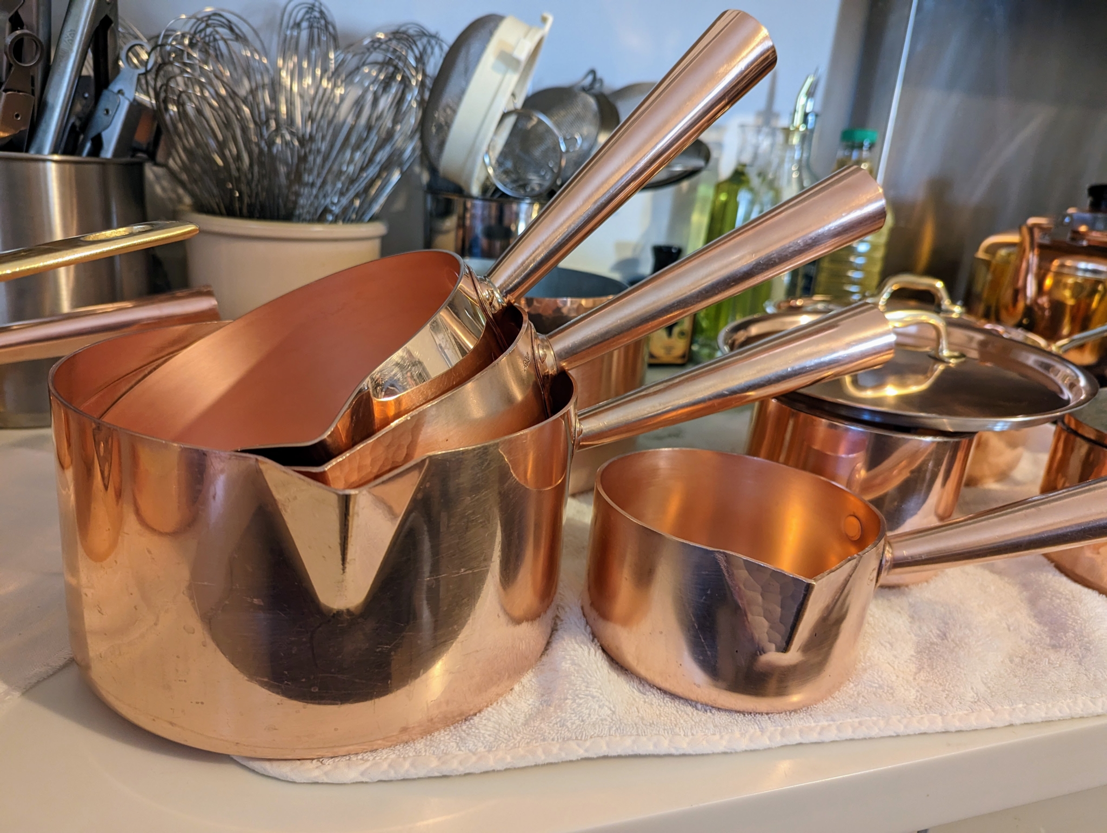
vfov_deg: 56.9
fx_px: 769
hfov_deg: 71.5
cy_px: 416
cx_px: 554
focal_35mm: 24
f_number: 1.85
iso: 379
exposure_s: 1/60
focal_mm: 6.81
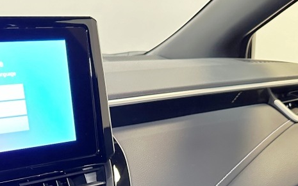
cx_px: 81
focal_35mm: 56
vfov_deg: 21.0
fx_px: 455
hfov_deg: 35.6
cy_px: 244
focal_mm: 6.86
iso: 640
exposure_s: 1/40
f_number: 1.78
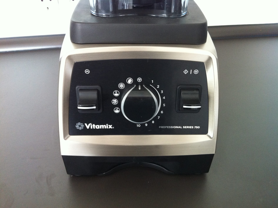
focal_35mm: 35
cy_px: 104
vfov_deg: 40.6
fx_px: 281
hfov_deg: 52.7
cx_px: 139
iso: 200
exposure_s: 1/15
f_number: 2.8
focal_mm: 3.85
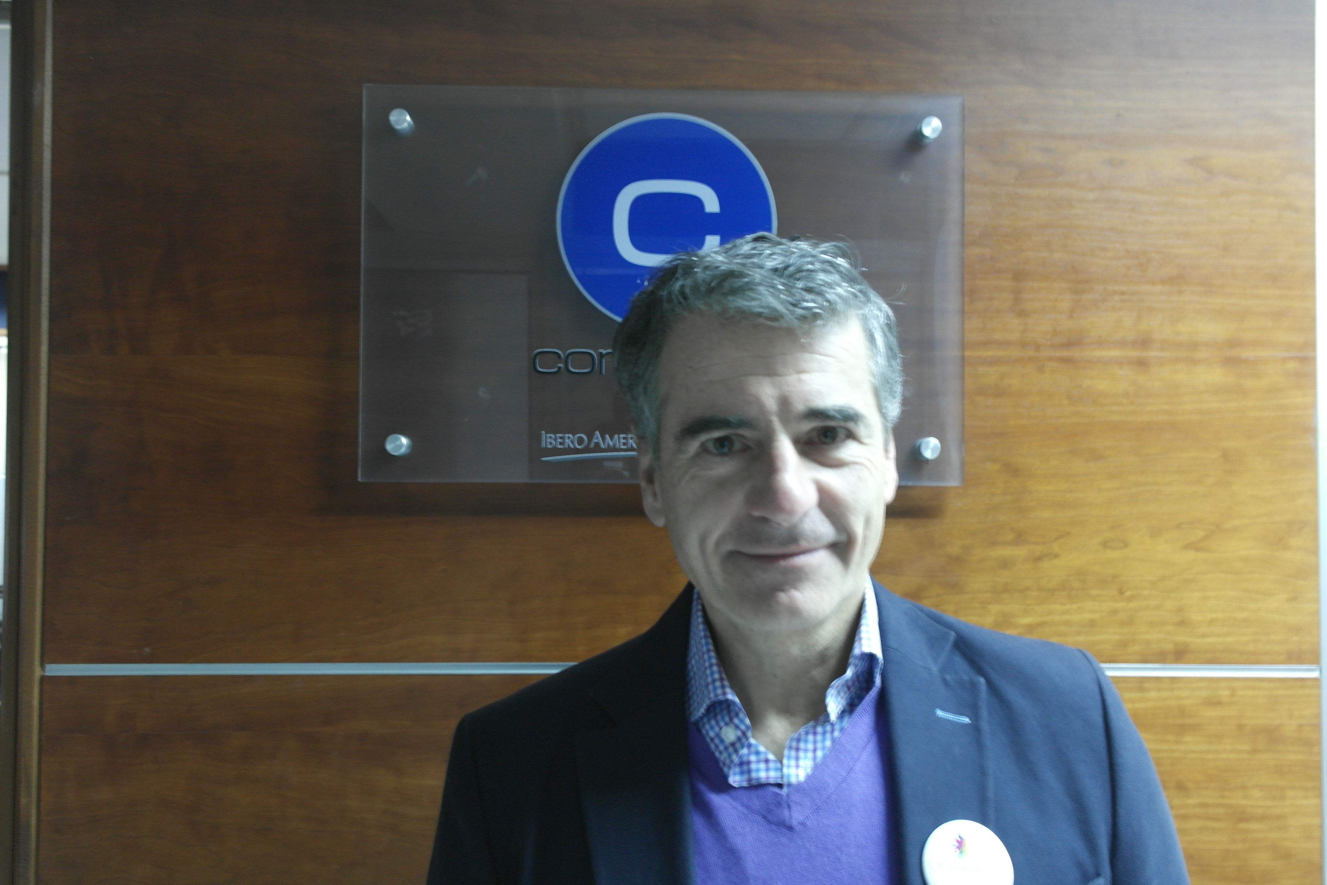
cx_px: 664
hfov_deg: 57.2
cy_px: 442
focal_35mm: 33
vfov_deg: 40.0
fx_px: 1216
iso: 800
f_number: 5
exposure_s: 1/5
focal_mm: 22
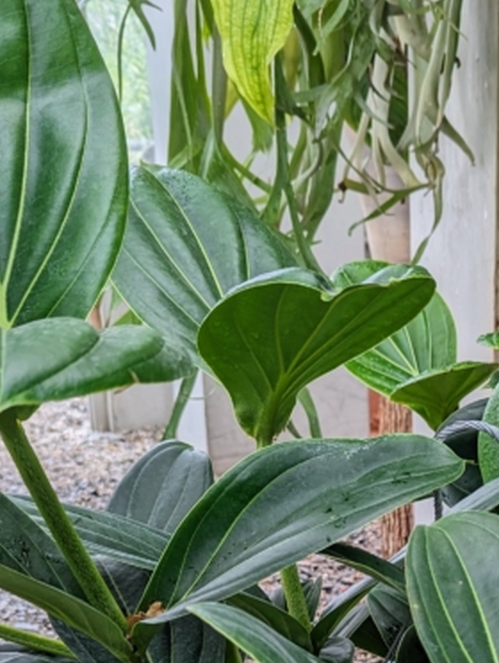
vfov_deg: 27.7
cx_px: 423
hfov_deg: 21.9
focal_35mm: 66
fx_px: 1266
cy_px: 659
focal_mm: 6.81
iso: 43
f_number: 1.85
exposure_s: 1/40.5
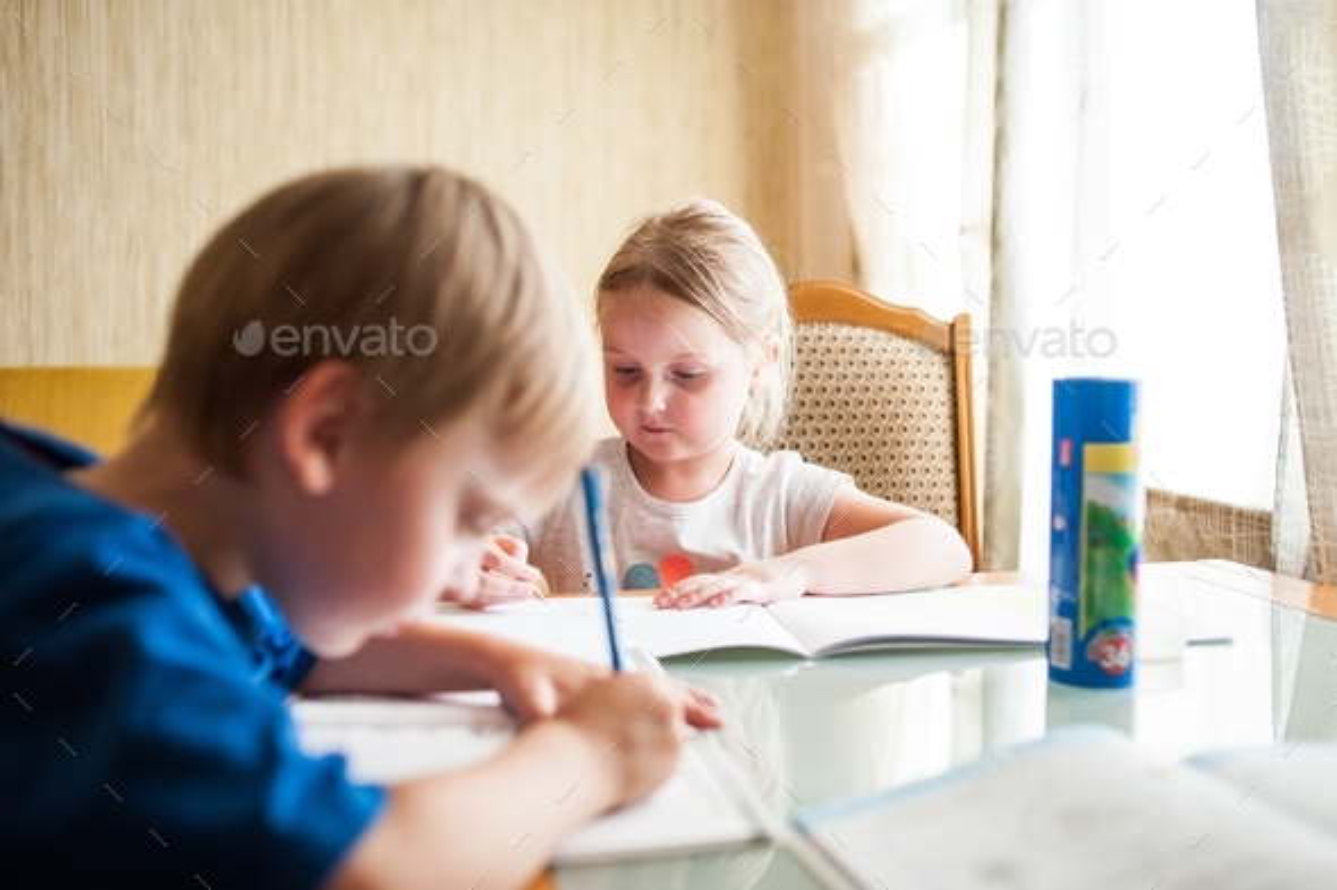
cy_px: 445
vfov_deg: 37.8
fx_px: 1299
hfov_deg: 54.4
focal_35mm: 35
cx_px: 668
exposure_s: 1/200
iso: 400
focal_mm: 35
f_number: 2.8
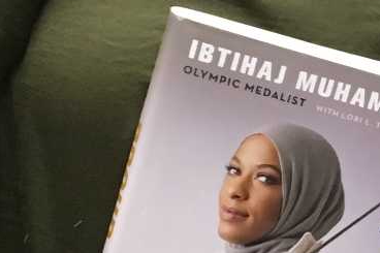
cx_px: 510
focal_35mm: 168
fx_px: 1772
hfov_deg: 11.9
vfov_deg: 8.2
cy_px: 182
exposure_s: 1/30
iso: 160
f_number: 2.2
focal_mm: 4.15
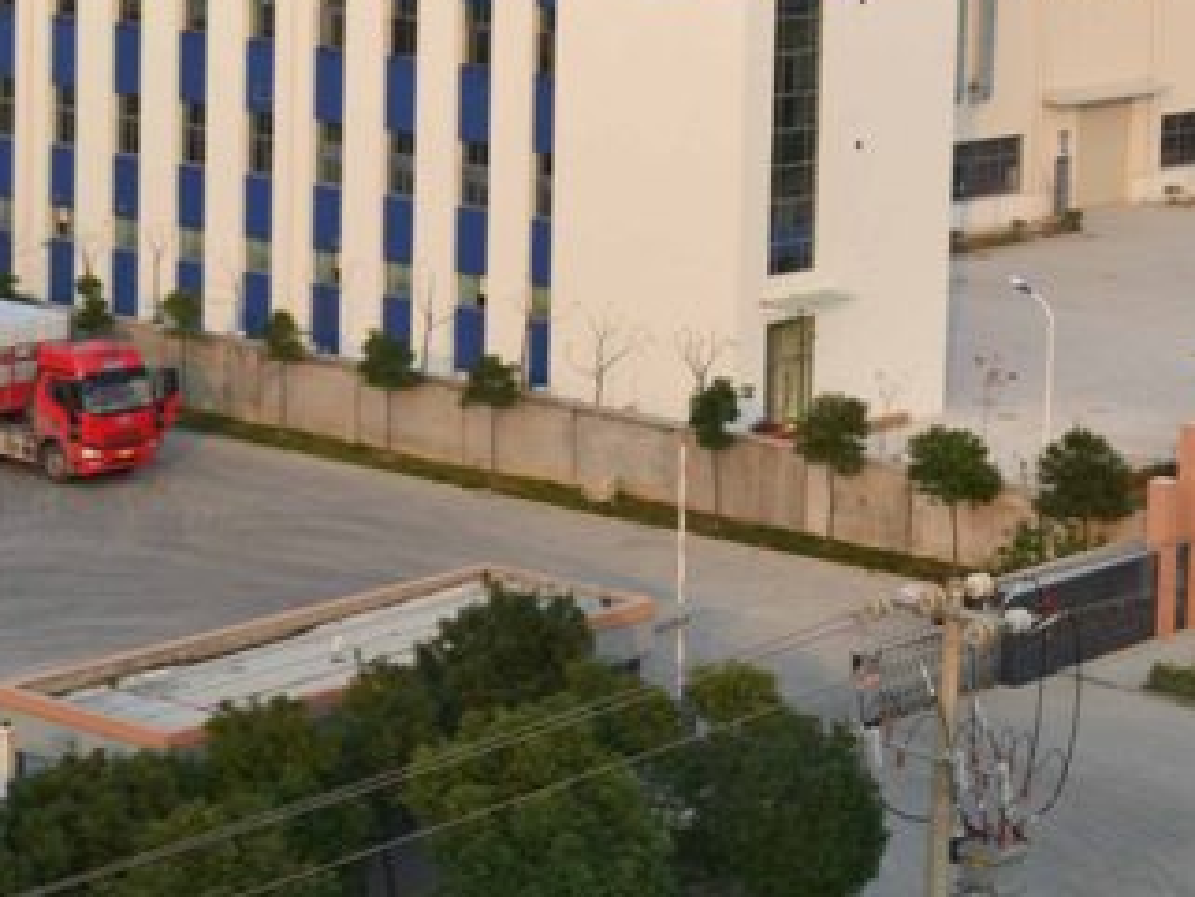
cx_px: 1176
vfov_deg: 14.0
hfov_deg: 18.4
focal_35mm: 104
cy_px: 13
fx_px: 3598
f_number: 10
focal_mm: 29
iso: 400
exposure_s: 1/200
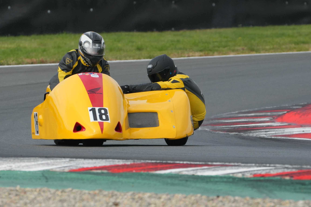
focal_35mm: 802
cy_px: 104
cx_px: 156
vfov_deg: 1.7
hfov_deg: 2.6
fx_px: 6932
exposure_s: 1/2000
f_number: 9
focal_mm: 535
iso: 1250
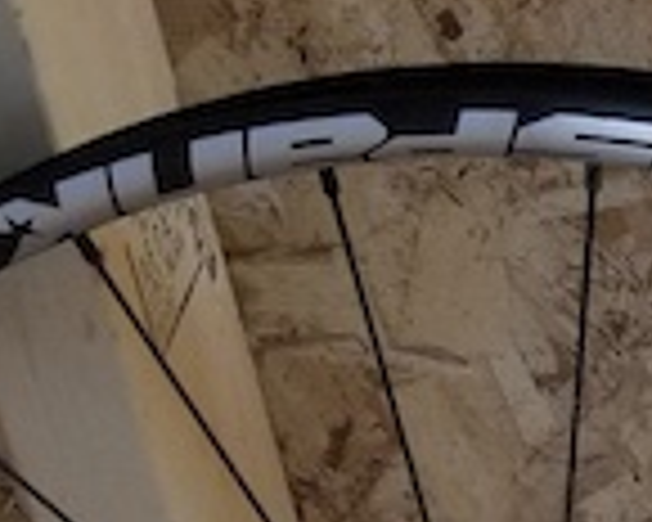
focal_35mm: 140
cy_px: 868
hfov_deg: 12.3
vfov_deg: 10.5
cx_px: 1250
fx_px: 2702
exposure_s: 1/33
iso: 200
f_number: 1.7
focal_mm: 4.25
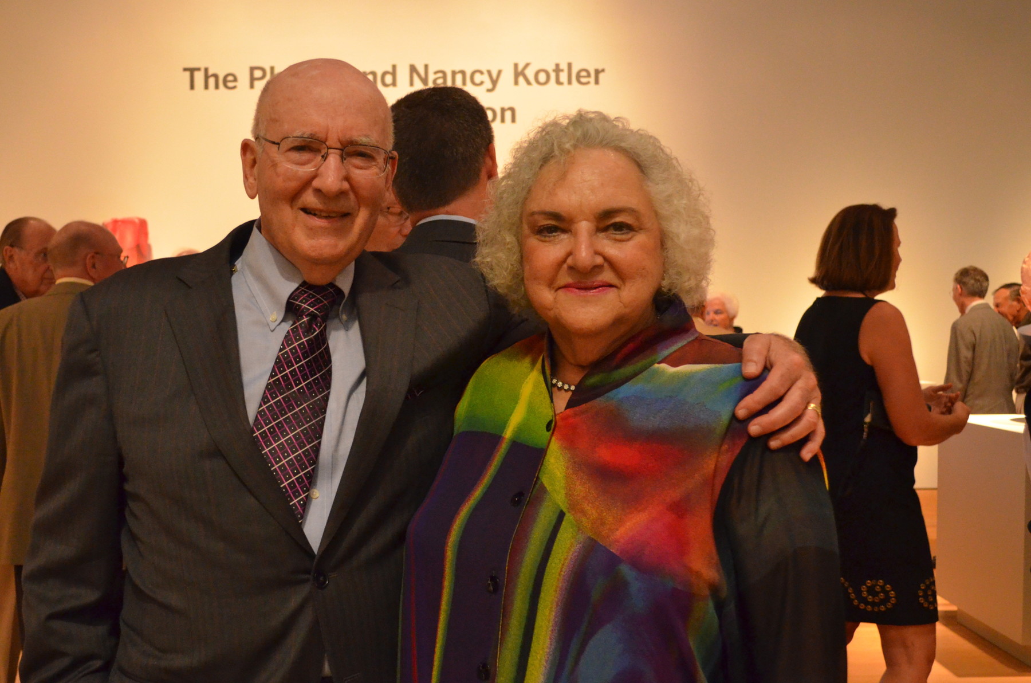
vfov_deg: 36.7
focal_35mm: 36
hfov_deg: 53.2
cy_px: 342
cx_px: 516
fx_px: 1029
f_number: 4
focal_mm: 24
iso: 3200
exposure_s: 1/60
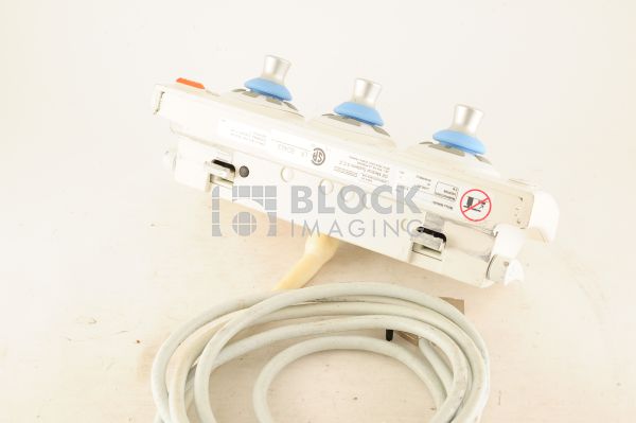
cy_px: 212
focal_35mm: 50
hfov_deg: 39.6
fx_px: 883
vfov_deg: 26.9
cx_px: 318
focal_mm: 50
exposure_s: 1/125
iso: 1600
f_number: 13
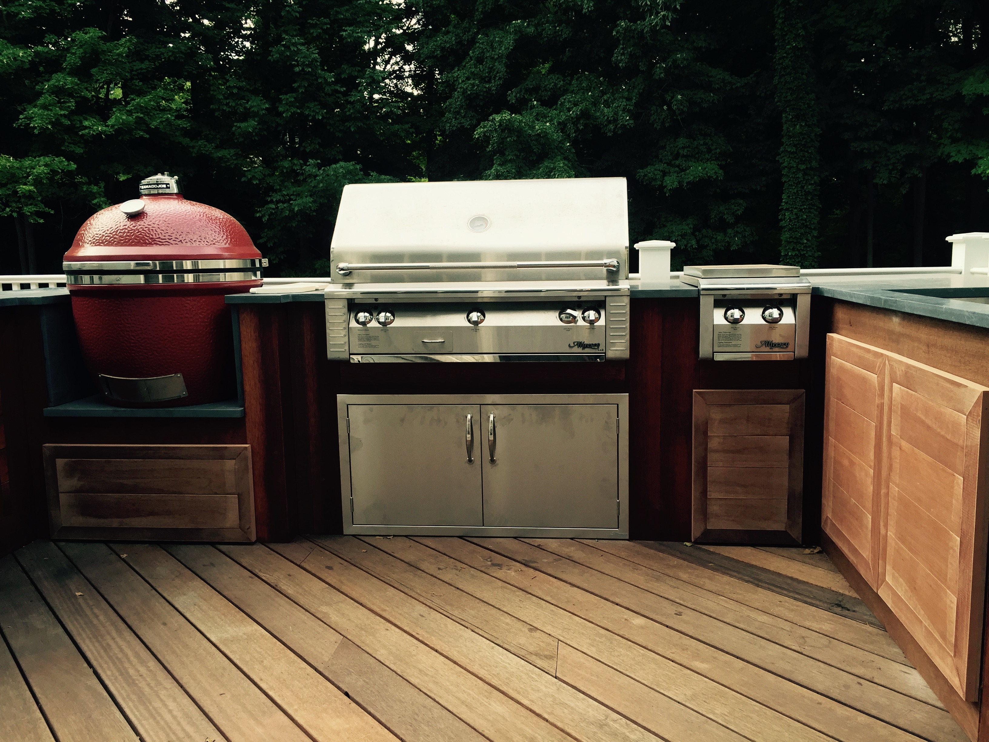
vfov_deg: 48.2
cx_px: 494
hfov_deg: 61.7
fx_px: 829
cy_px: 371
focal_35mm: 29
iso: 50
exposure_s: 1/120
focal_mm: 4.15
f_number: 2.2
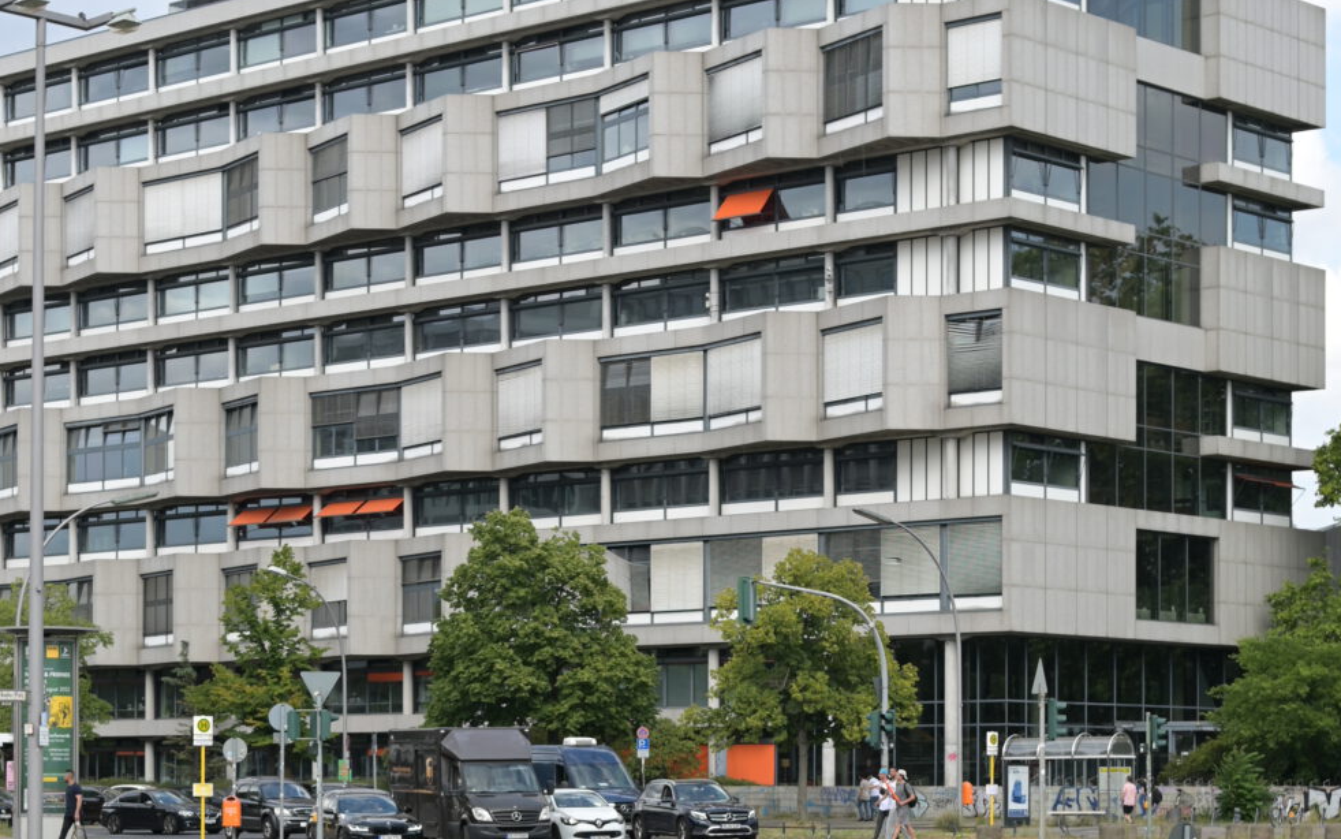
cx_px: 570
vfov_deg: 15.2
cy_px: 773
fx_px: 3107
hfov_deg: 24.3
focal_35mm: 85
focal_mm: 40
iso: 100
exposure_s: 1/1000
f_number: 3.2
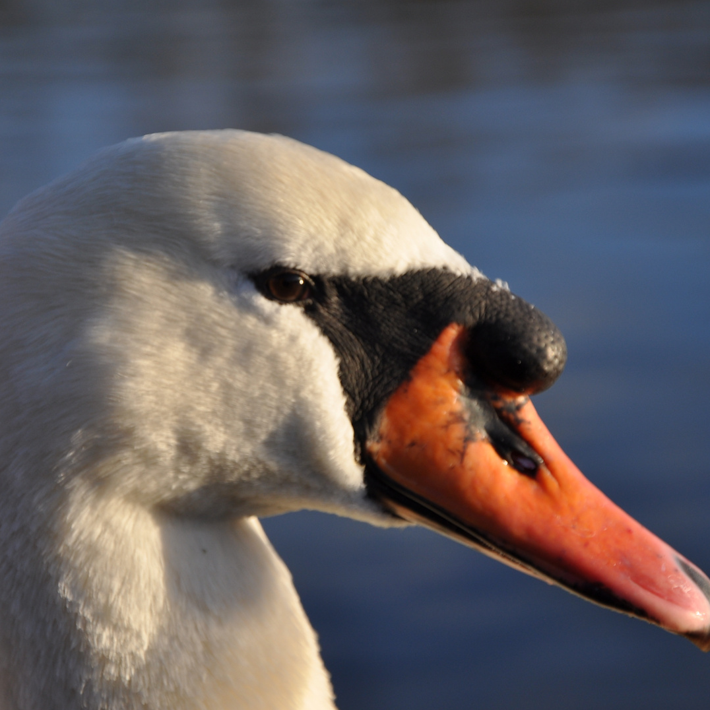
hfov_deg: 9.9
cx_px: 356
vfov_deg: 9.9
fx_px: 4107
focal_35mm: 177
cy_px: 354
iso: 200
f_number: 5.6
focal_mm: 92
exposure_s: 1/500
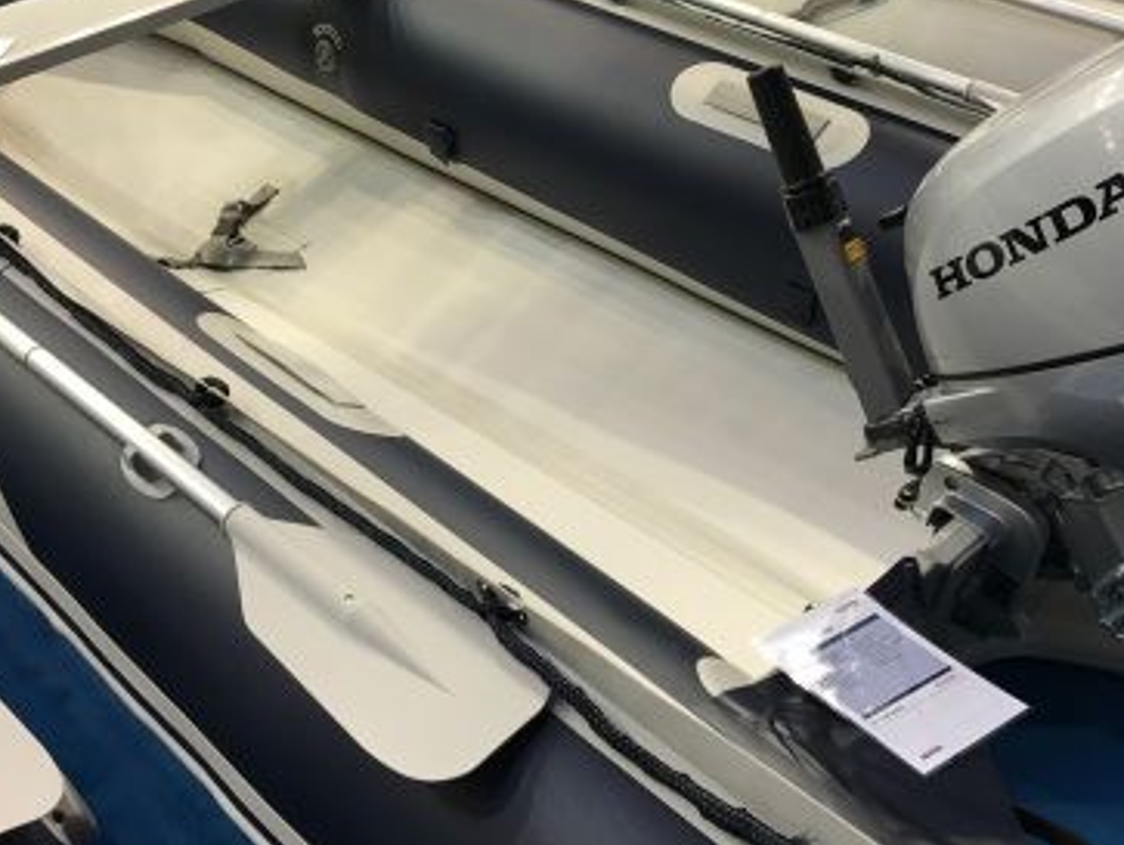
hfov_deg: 41.9
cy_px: 359
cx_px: 468
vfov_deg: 32.2
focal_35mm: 45
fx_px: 1463
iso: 25
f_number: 1.8
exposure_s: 1/49
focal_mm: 3.99
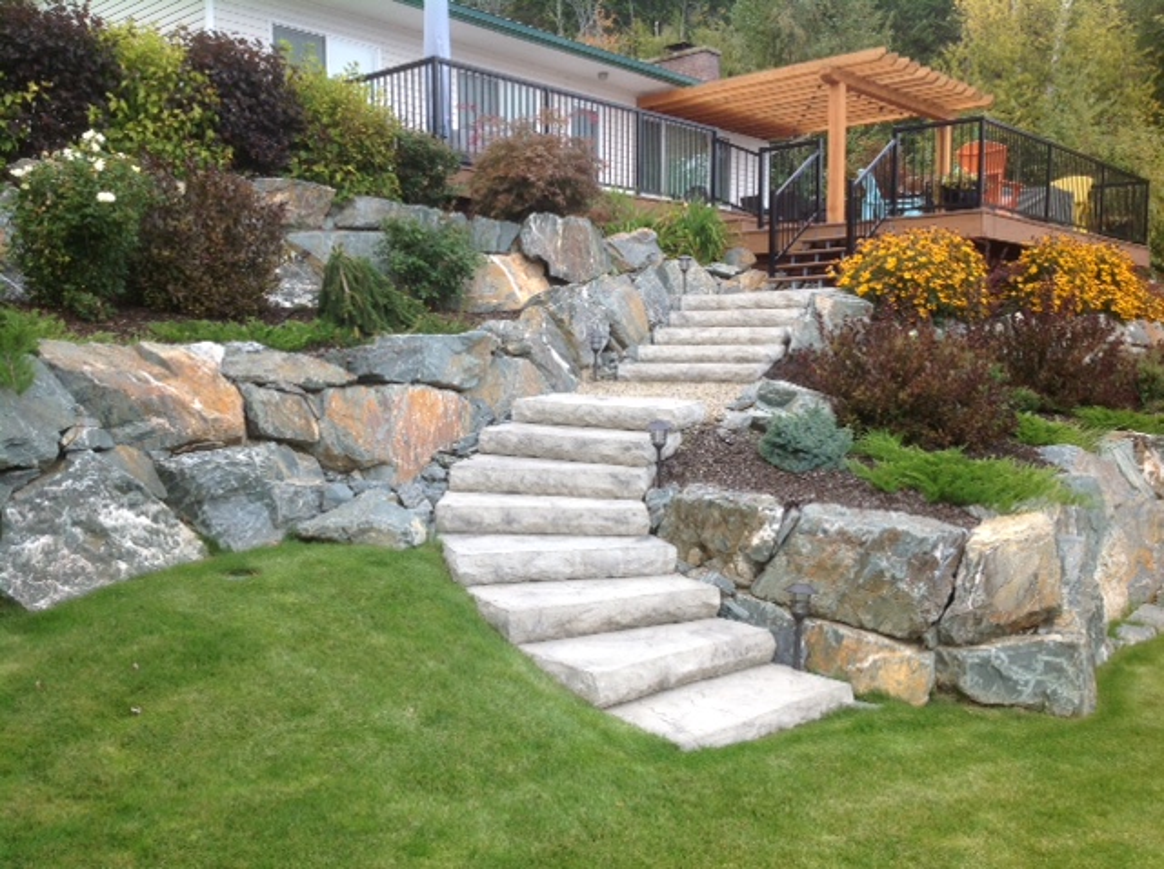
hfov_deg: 52.7
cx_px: 582
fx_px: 1175
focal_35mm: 35
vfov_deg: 40.6
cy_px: 434
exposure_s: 1/420
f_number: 2.4
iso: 50
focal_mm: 4.28
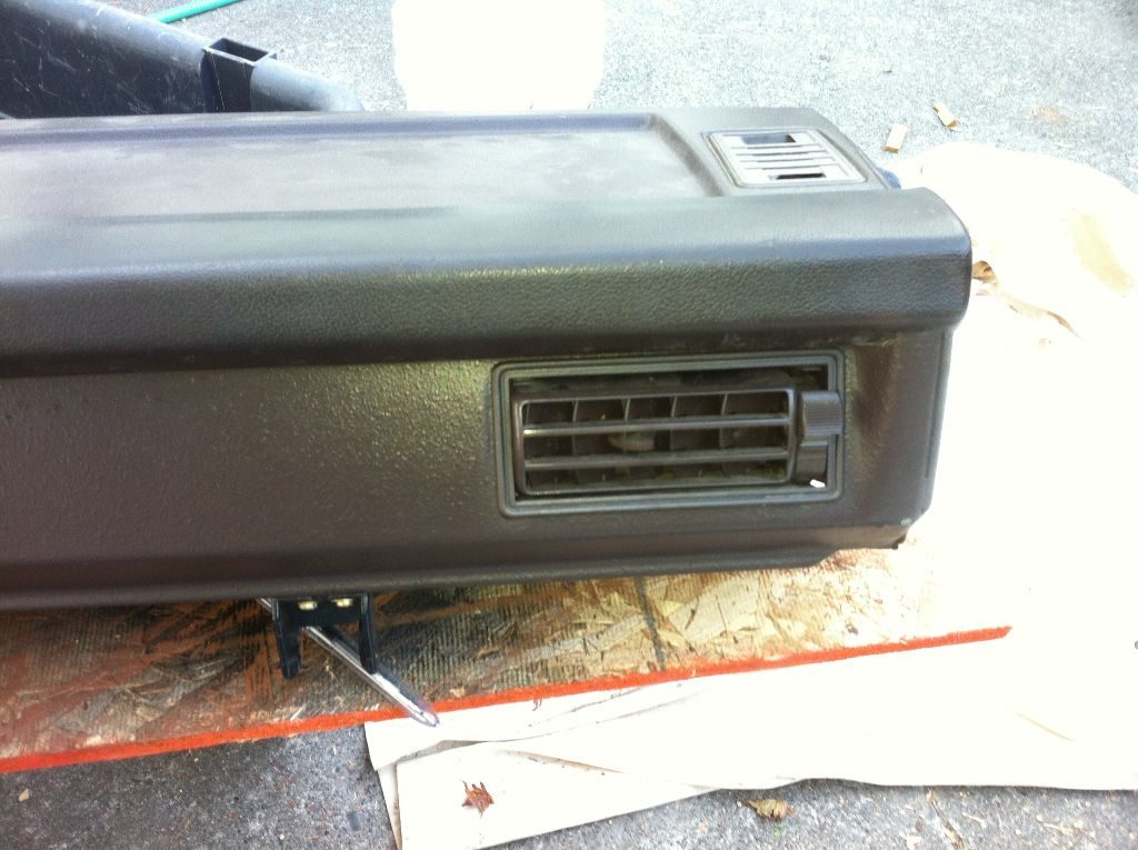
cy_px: 425
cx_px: 569
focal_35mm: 35
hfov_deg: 52.7
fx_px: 1149
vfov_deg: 40.6
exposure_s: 1/15
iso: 80
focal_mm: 3.85
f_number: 2.8
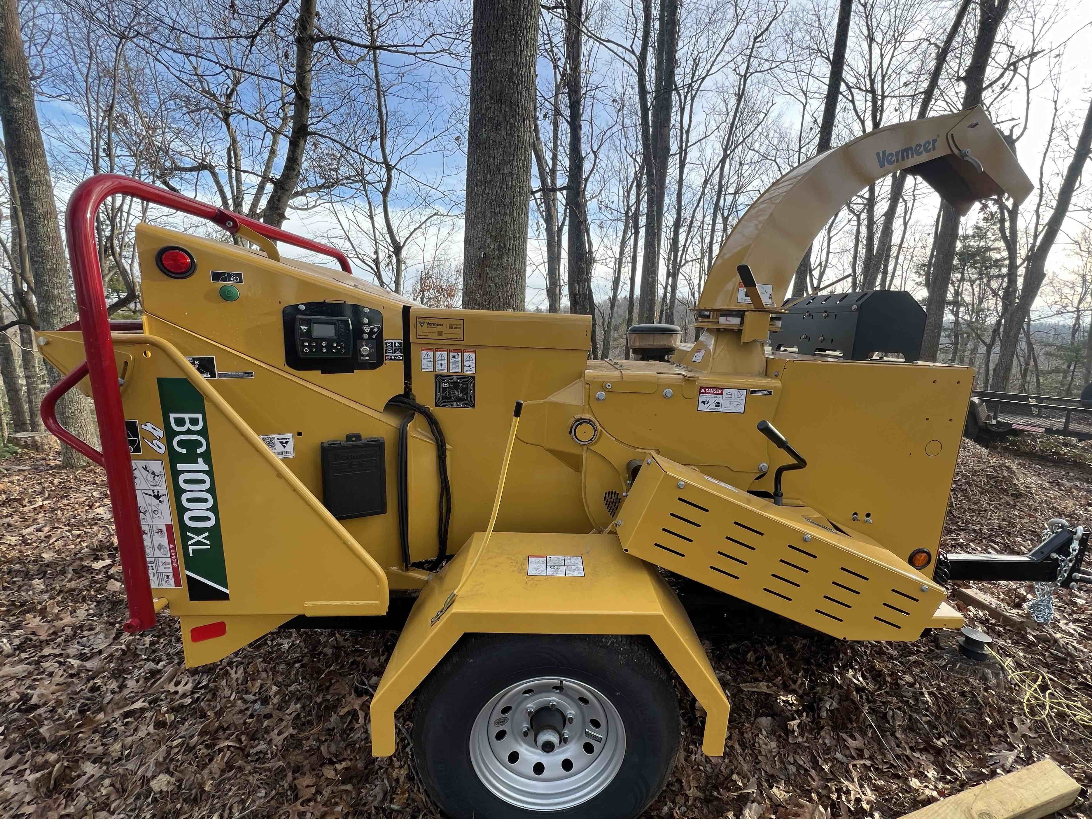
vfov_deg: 85.7
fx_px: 442
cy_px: 412
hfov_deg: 102.0
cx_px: 559
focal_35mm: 14
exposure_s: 1/165
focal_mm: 1.57
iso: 32
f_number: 1.8
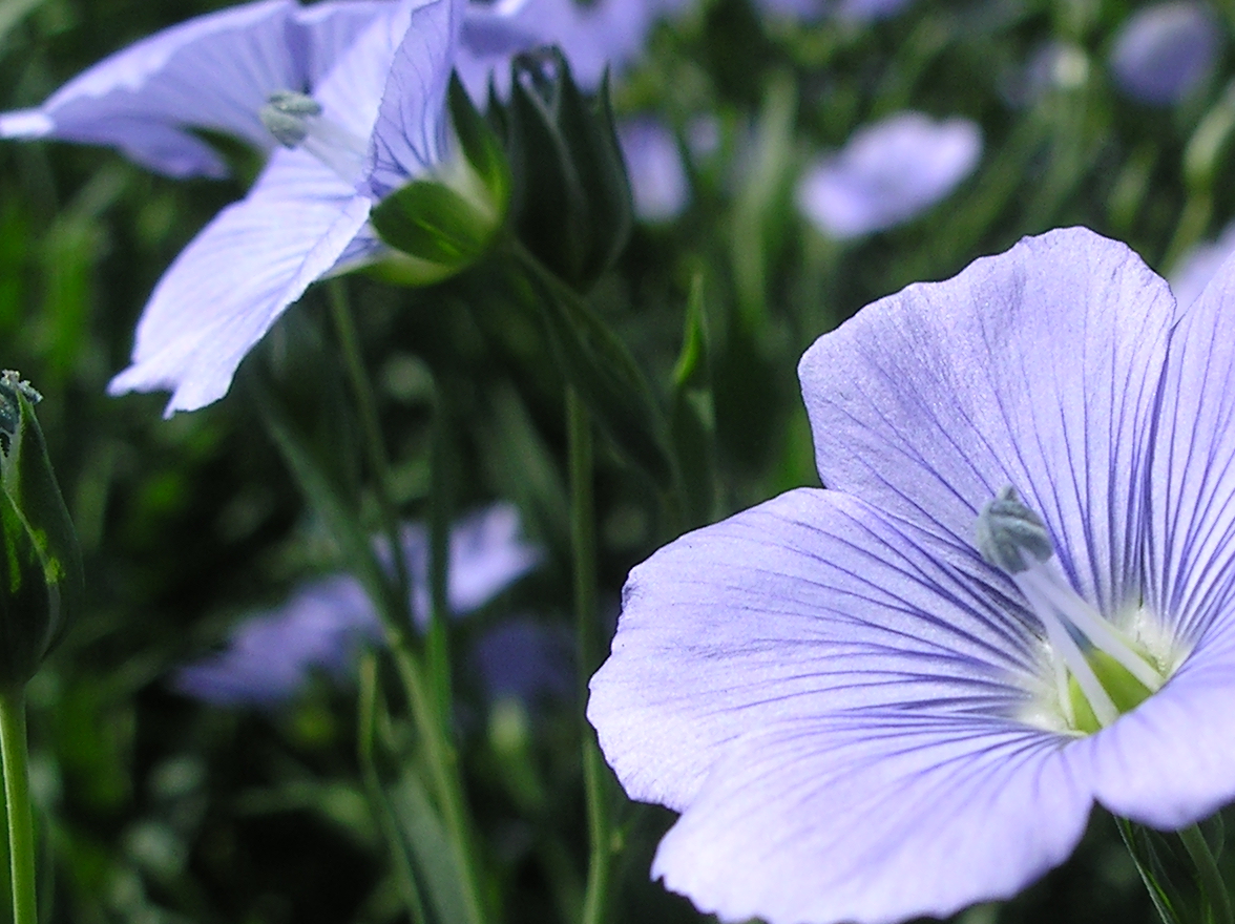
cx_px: 1006
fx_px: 2567
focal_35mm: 72
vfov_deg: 20.3
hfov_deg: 26.5
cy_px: 650
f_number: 6
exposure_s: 1/561
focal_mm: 7.8
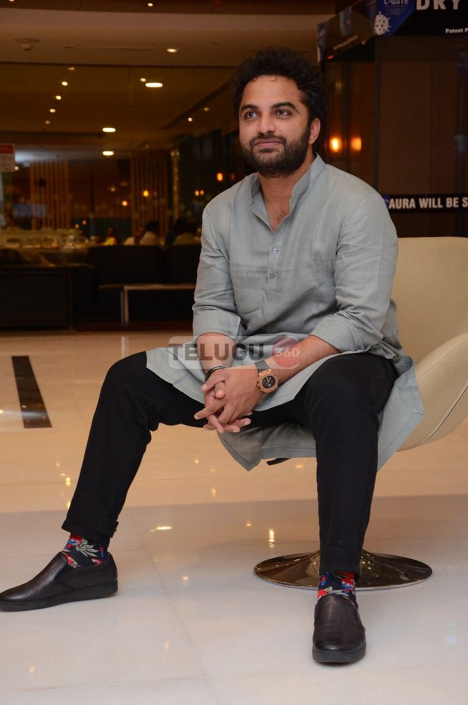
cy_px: 352
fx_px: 1527
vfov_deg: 26.0
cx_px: 234
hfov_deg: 17.4
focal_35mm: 78
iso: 1600
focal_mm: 52
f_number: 6.3
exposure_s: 1/125
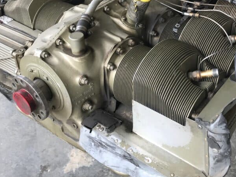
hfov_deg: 39.4
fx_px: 327
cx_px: 145
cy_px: 56
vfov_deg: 30.0
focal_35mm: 48
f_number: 1.8
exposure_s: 1/176
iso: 20
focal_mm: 3.99
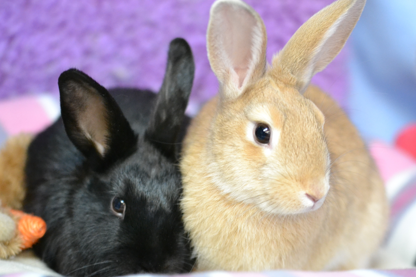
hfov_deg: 17.6
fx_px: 1340
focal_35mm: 116
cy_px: 162
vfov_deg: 11.8
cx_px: 184
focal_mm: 60
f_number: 2.2
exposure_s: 1/80
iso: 3200
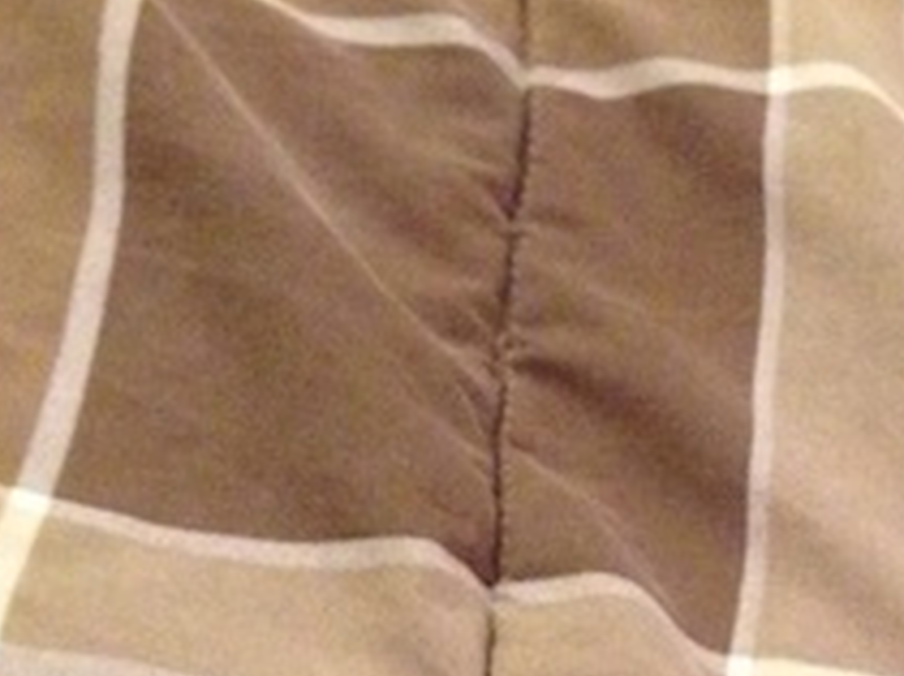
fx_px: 3287
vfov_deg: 11.3
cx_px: 900
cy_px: 969
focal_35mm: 126
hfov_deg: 15.4
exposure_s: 1/15
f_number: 2.4
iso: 500
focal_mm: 4.13
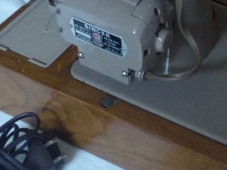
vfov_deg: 12.5
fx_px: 774
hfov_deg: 15.8
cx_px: 298
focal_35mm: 118
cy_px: 128
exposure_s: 1/10
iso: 400
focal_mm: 5.5
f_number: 2.8
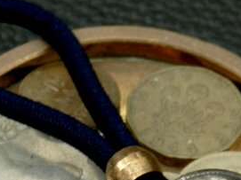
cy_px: 186
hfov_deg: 10.2
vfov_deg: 7.6
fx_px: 1350
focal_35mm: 194
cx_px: 87
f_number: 4.2
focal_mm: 14.6
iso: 200
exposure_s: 1/15
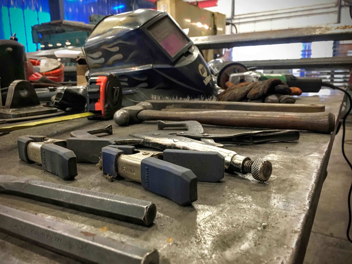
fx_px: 295
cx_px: 176
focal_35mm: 29
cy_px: 132
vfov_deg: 48.2
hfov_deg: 61.7
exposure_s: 1/17
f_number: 2.2
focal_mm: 4.15
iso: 200
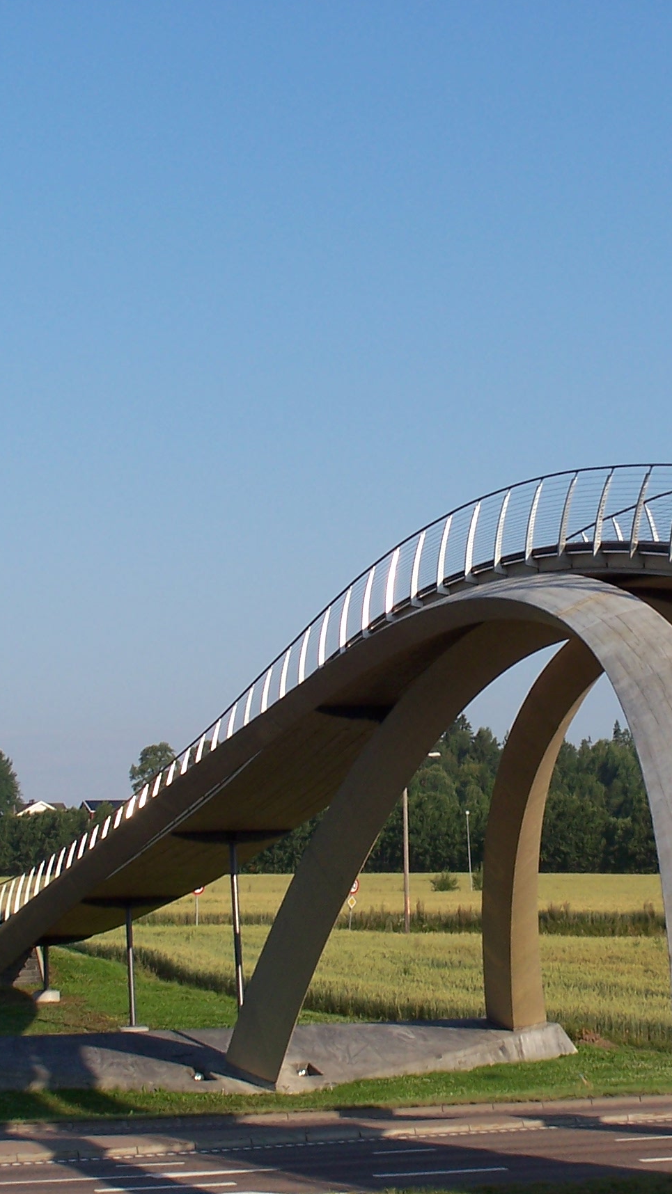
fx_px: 3105
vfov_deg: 21.8
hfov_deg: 12.3
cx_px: 550
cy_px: 596
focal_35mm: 98
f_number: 4.5
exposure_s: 1/500
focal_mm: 11.1
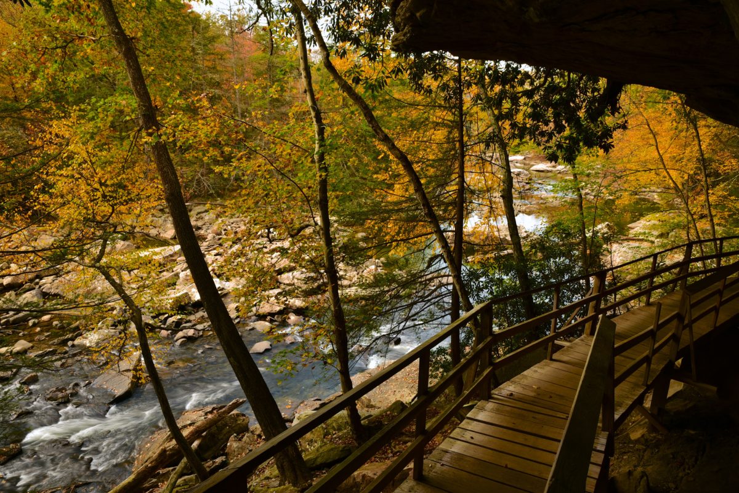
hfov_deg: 73.7
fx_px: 493
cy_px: 246
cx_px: 370
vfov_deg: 53.2
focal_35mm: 24
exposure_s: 1/6
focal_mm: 24
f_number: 22
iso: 50
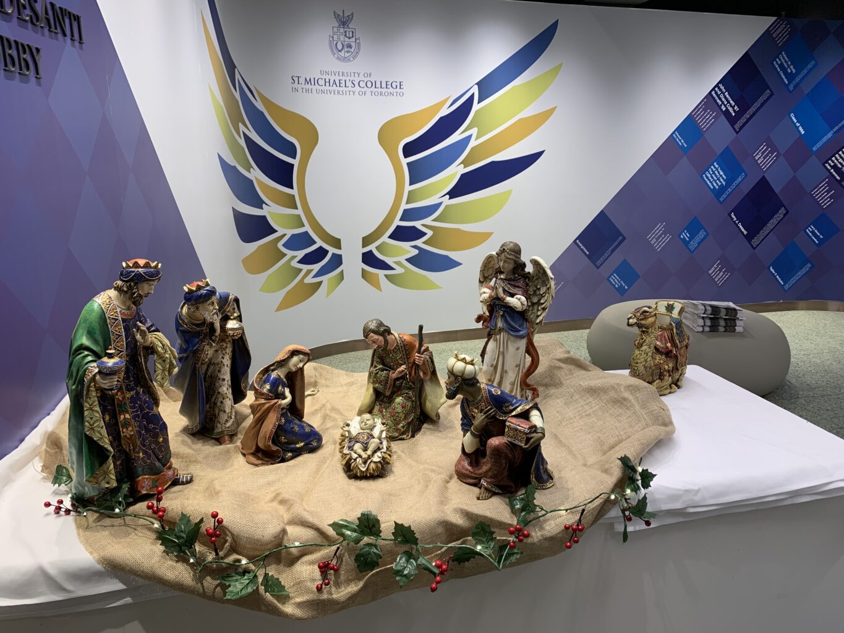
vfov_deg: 53.1
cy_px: 316
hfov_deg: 67.3
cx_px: 422
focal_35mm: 26
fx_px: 634
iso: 50
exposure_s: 1/60
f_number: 1.8
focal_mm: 4.25
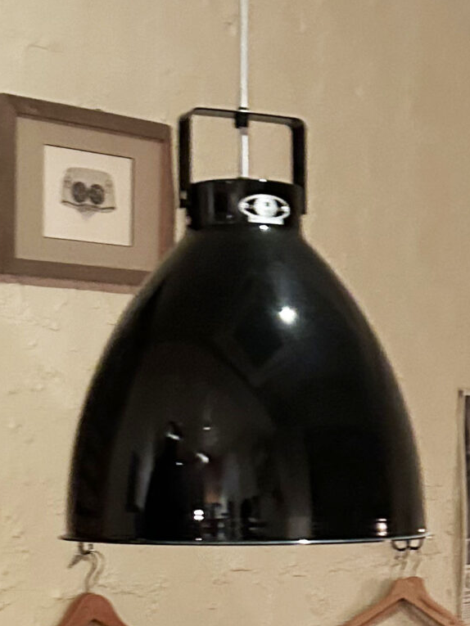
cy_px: 588
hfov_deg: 16.8
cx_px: 409
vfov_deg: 21.9
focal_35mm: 87
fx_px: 1575
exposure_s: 1/30
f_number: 1.5
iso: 640
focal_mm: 5.7
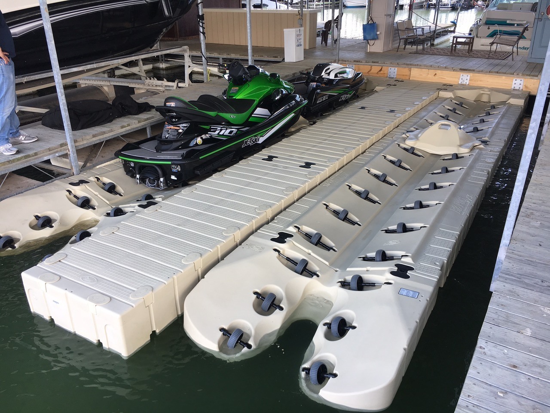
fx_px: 461
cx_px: 275
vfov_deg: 48.2
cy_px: 206
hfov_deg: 61.7
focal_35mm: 29
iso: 25
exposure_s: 1/120
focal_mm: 4.15
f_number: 2.2
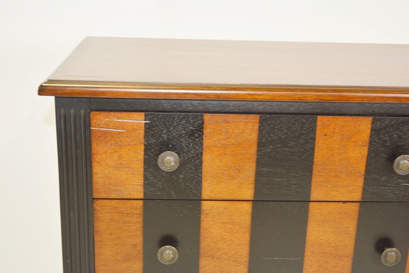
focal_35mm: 52
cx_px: 204
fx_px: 596
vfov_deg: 25.8
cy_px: 136
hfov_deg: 37.9
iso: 720
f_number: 5
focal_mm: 35
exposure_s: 1/60
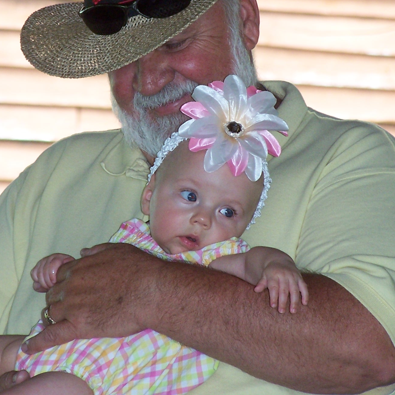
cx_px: 183
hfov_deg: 4.6
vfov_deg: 4.6
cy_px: 96
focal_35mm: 380
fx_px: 4906
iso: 140
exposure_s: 1/180
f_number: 3.2
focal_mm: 36.2
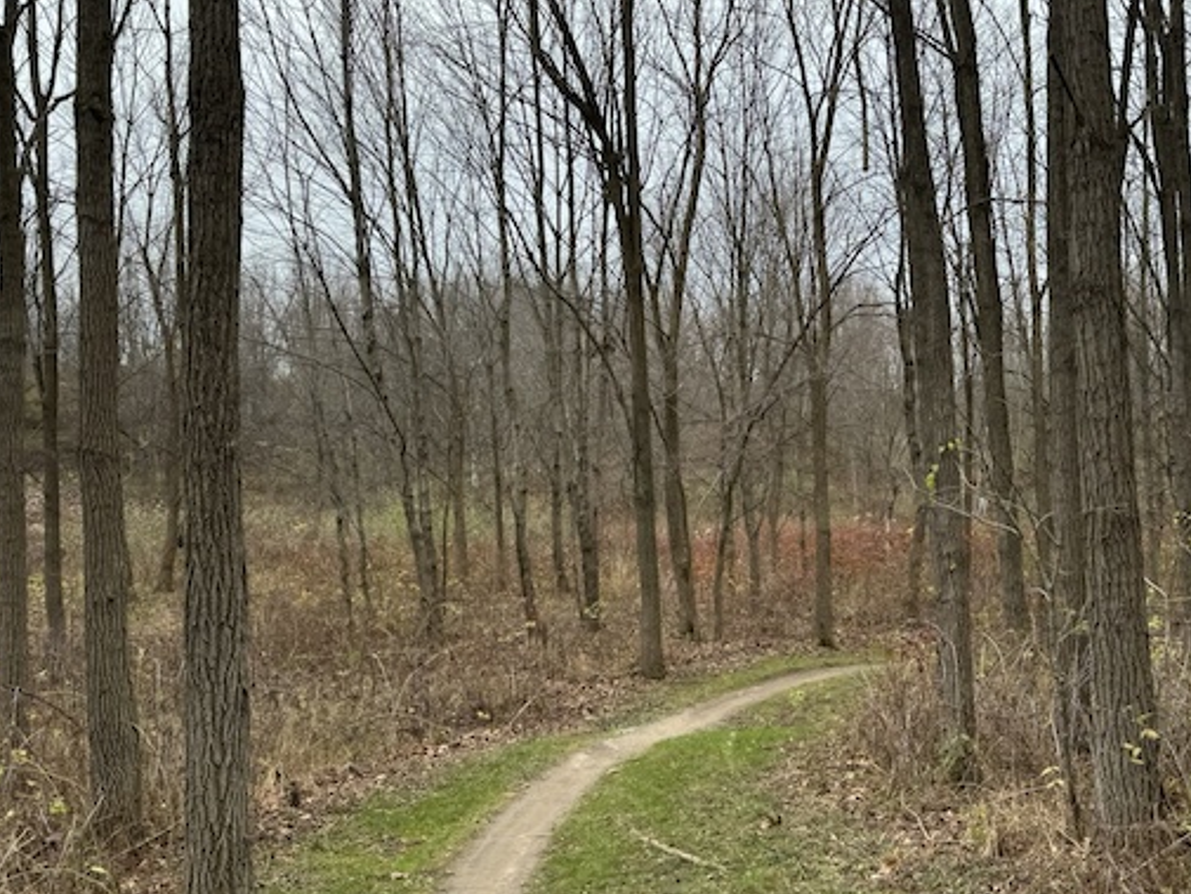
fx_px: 1308
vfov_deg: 37.7
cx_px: 759
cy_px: 491
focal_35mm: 38
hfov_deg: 48.4
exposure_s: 1/900
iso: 80
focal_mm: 6.76
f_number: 1.78
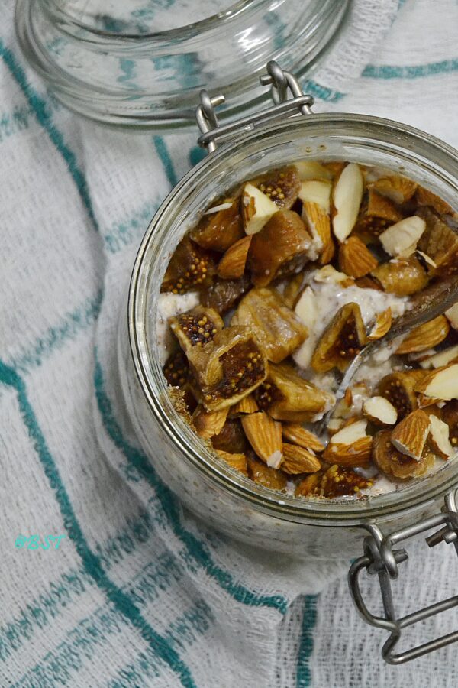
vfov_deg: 24.6
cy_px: 344
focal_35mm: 82
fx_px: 1574
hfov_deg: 16.6
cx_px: 229
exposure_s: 1/50
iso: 3200
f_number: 5.6
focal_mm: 55
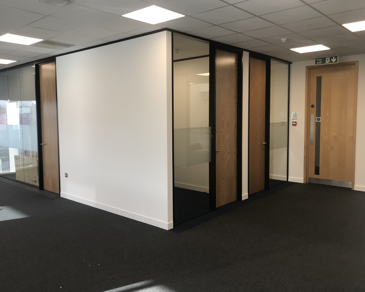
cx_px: 166
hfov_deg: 58.7
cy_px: 142
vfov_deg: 48.5
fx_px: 324
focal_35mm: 30
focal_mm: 3.99
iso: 32
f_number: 1.8
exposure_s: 1/100
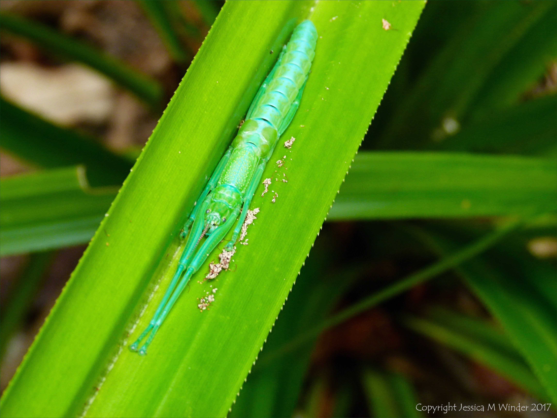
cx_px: 278
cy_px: 209
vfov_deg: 11.1
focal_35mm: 134
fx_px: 2156
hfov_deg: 14.7
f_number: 3.6
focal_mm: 24.1
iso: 160
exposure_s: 1/80
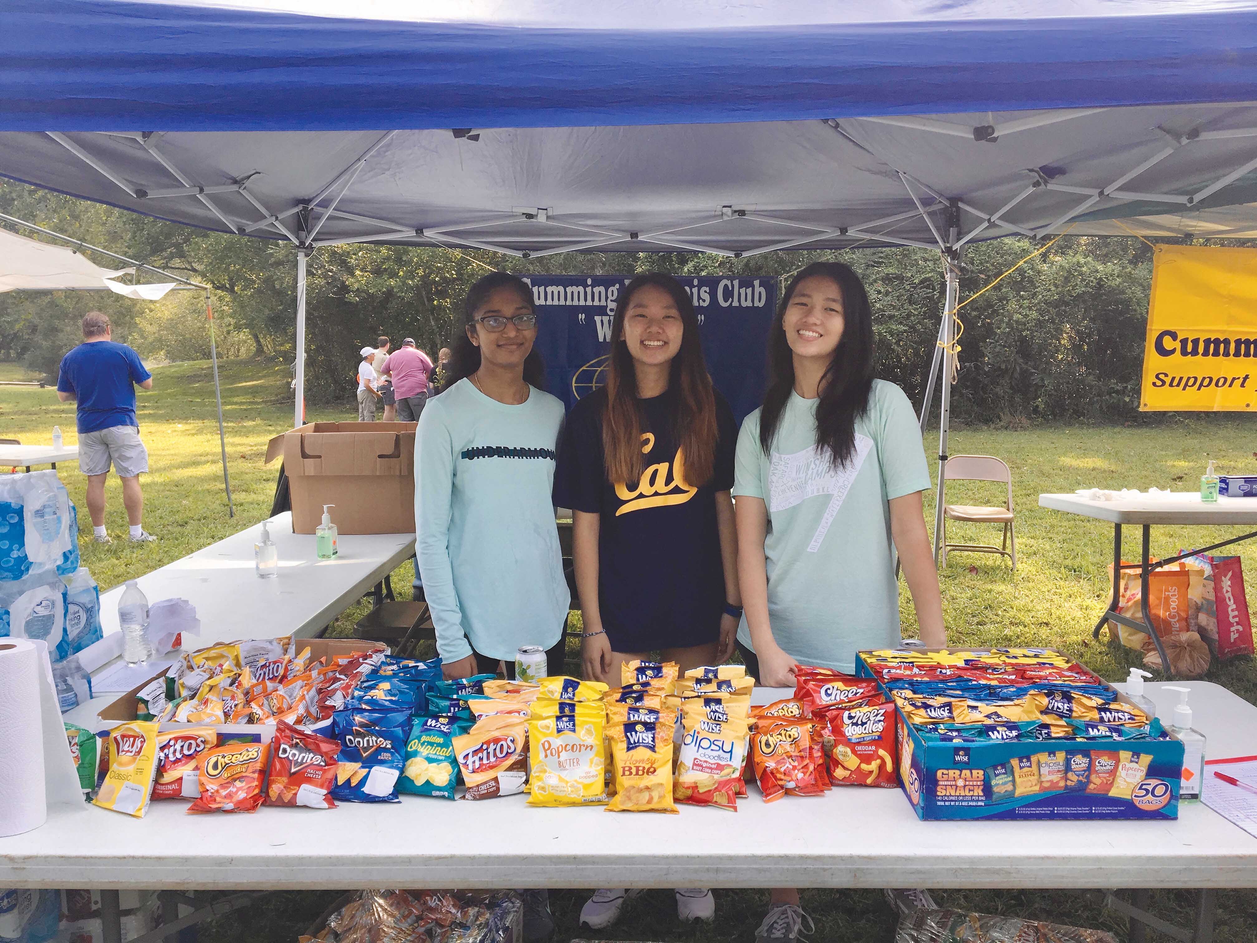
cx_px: 628
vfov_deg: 48.2
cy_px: 472
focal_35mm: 29
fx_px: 1053
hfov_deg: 61.7
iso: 25
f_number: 2.2
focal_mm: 4.15
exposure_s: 1/263
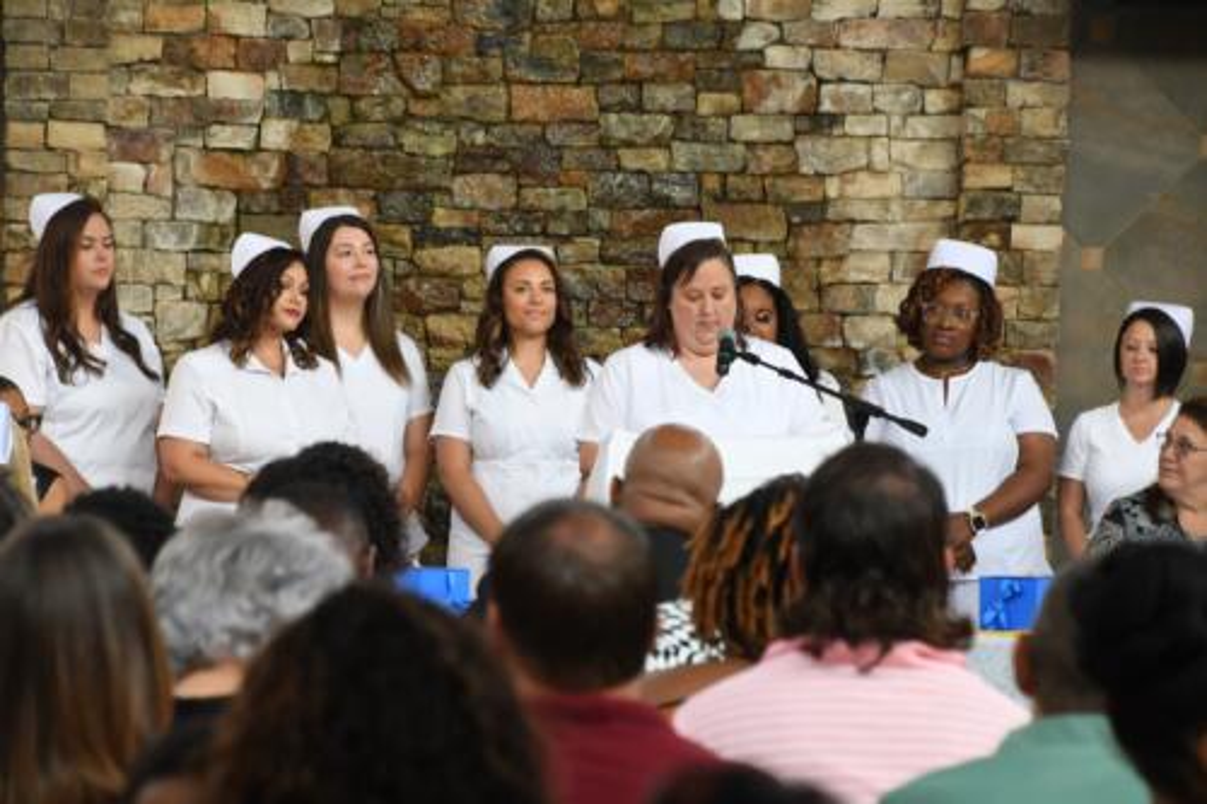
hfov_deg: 9.8
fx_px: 7038
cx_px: 604
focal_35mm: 210
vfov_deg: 6.5
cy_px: 402
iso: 1000
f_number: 8
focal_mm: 140
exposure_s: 1/60
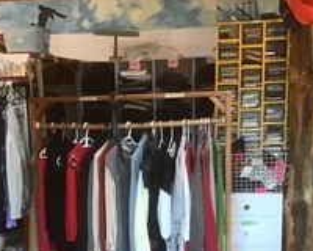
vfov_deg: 21.9
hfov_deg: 27.9
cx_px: 128
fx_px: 630
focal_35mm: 68
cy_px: 236
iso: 200
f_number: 2.4
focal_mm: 3.3
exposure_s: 1/30
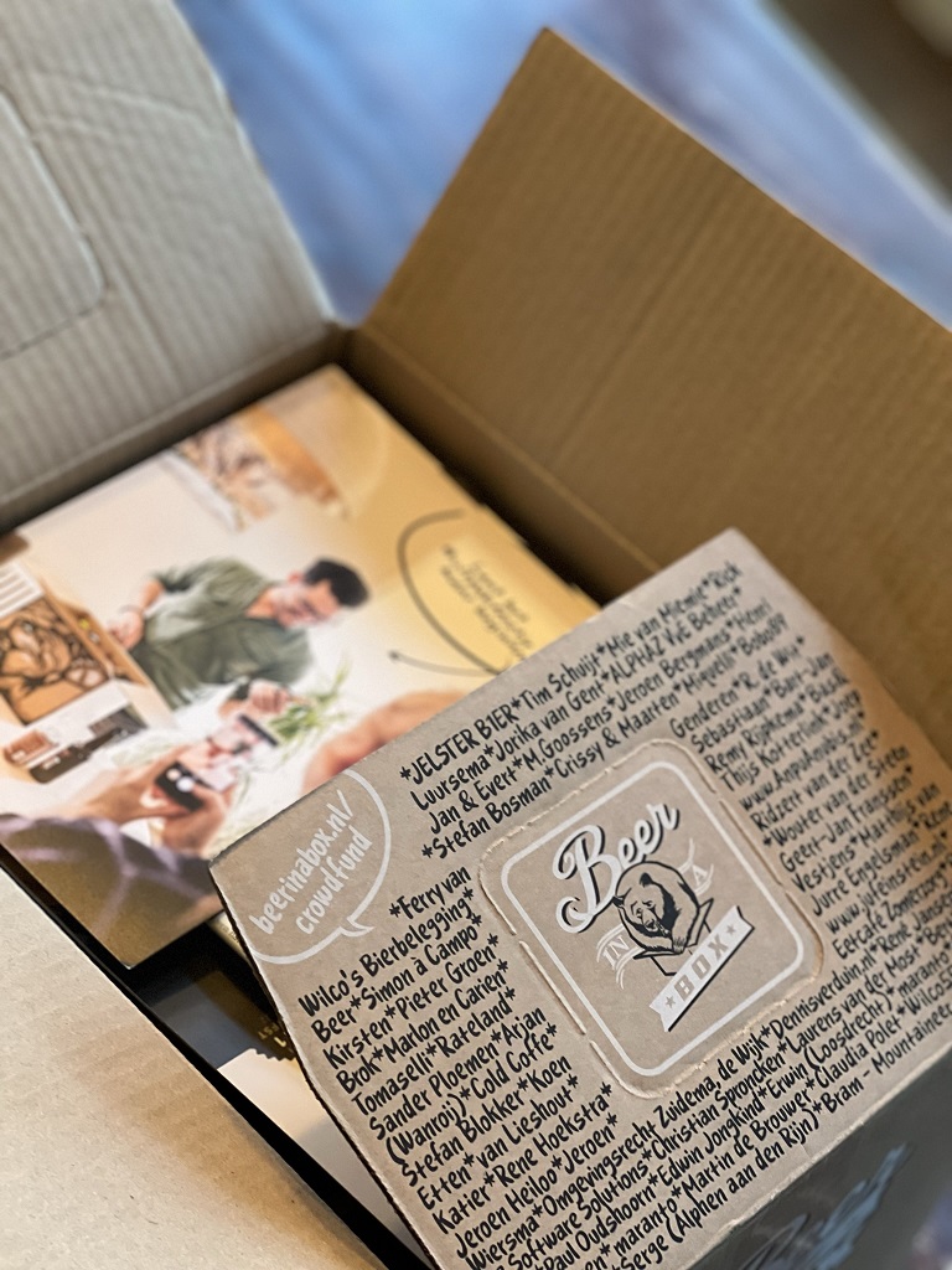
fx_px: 2824
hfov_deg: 19.1
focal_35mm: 77
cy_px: 635
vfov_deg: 25.3
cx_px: 476
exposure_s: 1/33
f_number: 2.8
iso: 320
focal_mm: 9
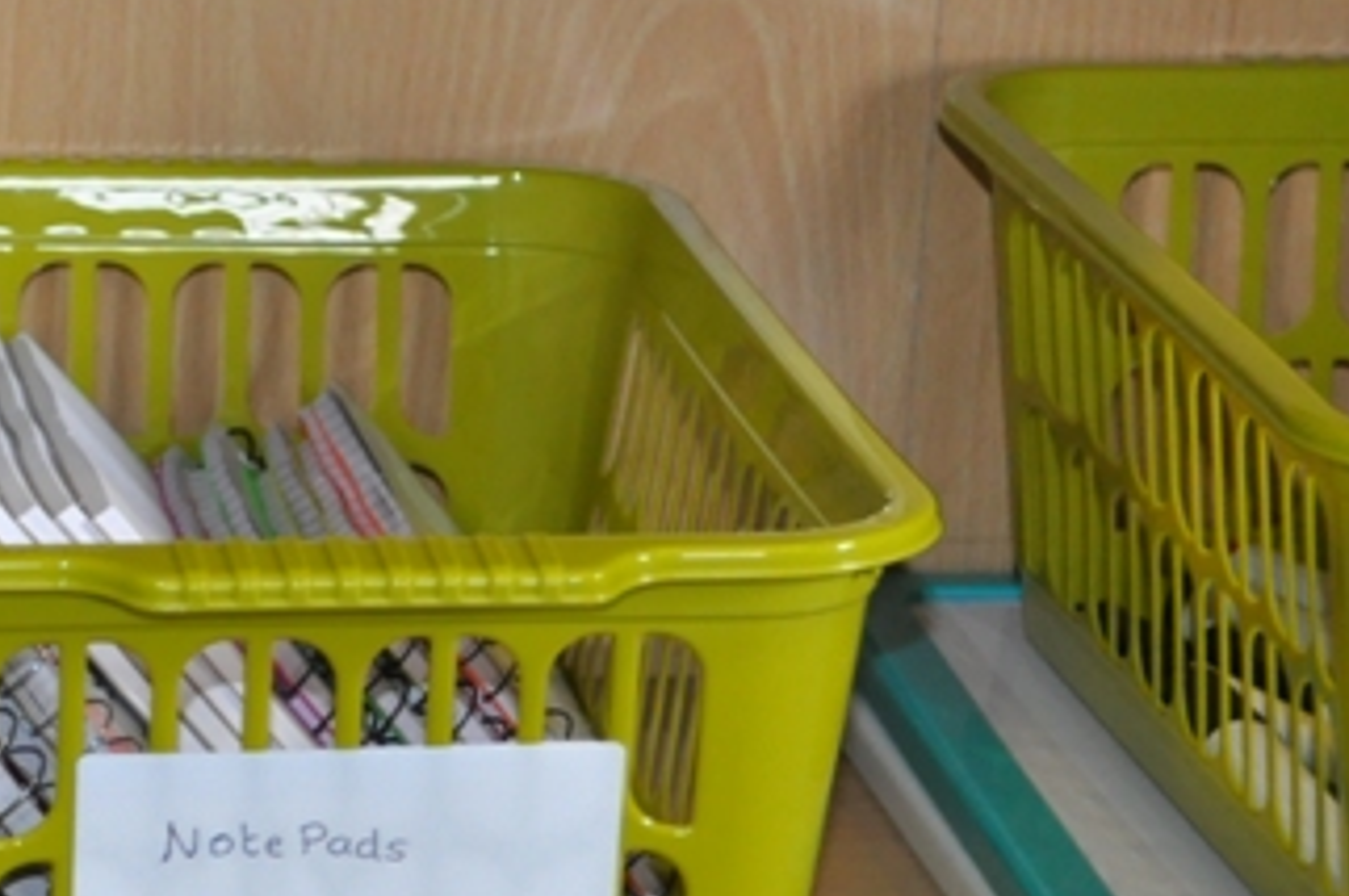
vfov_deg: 7.1
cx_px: 159
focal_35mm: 191
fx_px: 7150
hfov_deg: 10.7
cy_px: 1055
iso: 800
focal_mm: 40
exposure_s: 1/60
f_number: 5.3
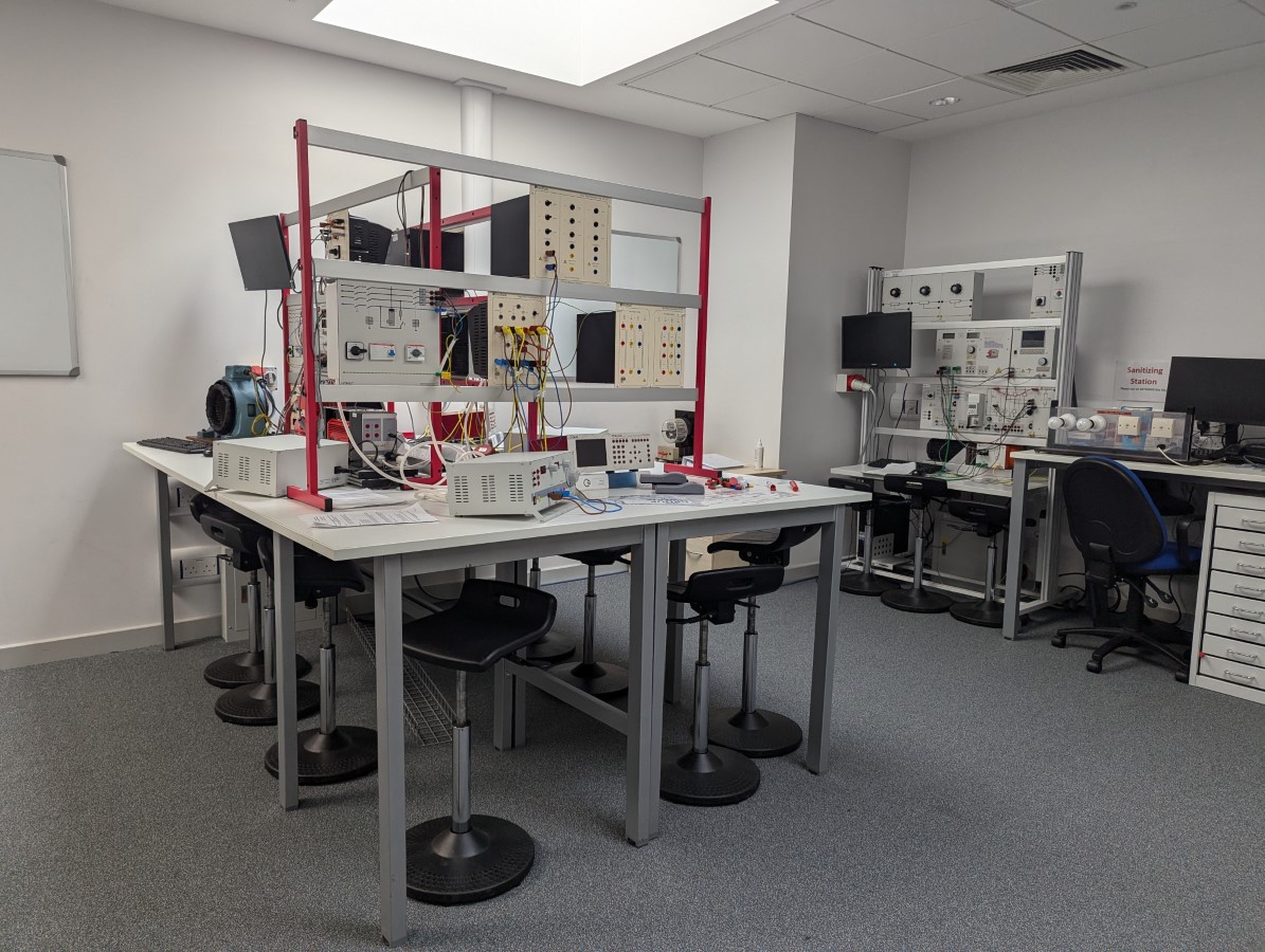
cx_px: 632
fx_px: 878
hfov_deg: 71.5
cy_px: 476
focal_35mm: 24
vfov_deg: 56.9
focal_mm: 6.81
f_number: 1.85
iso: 57
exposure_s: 1/66
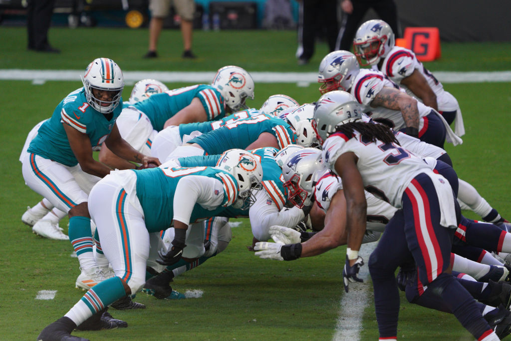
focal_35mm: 467
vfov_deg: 2.9
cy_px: 170
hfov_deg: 4.4
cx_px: 256
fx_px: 6629
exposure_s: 1/2000
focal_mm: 467
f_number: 6.3
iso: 2500
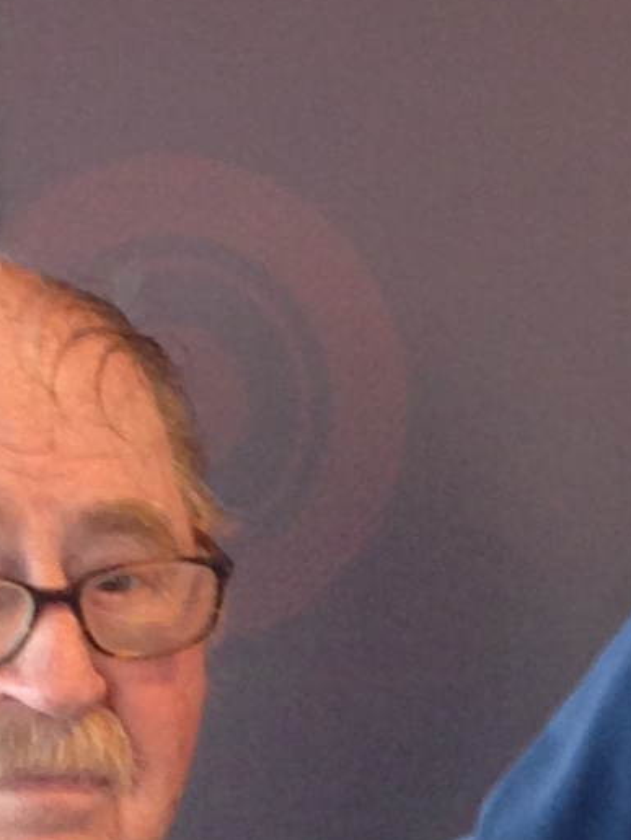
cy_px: 1124
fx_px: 5073
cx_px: 889
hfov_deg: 7.0
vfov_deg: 9.3
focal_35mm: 209
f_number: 2.4
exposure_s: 1/20
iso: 64
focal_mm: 4.12
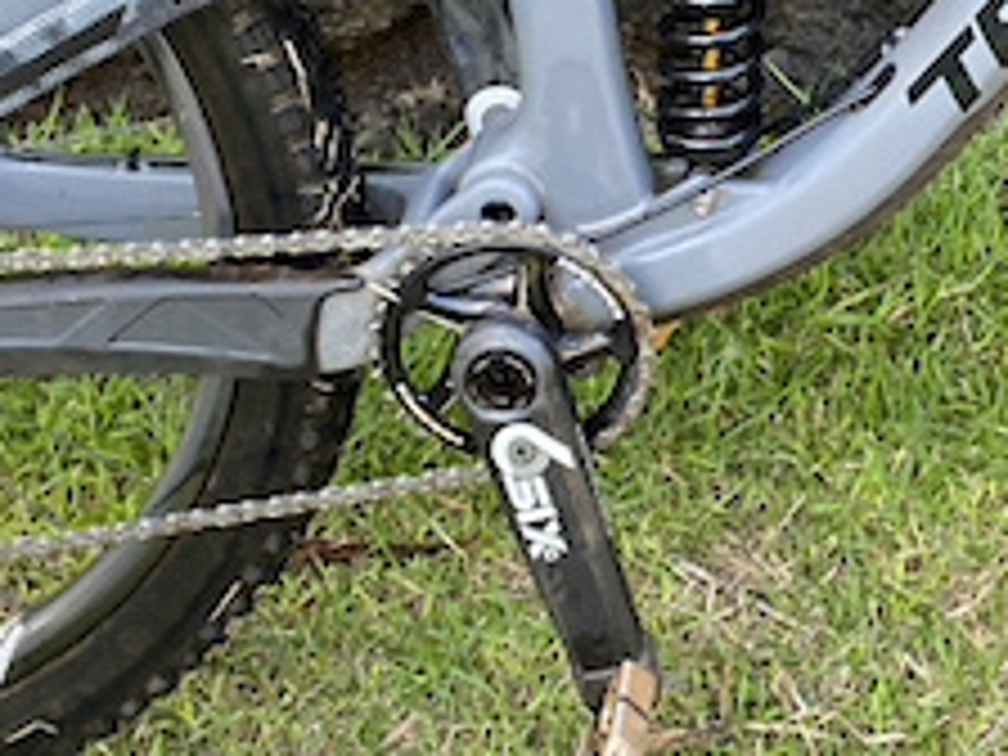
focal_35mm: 93
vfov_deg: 15.1
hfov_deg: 20.6
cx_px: 950
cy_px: -261
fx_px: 2708
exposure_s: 1/111
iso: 125
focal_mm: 4.25
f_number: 1.8
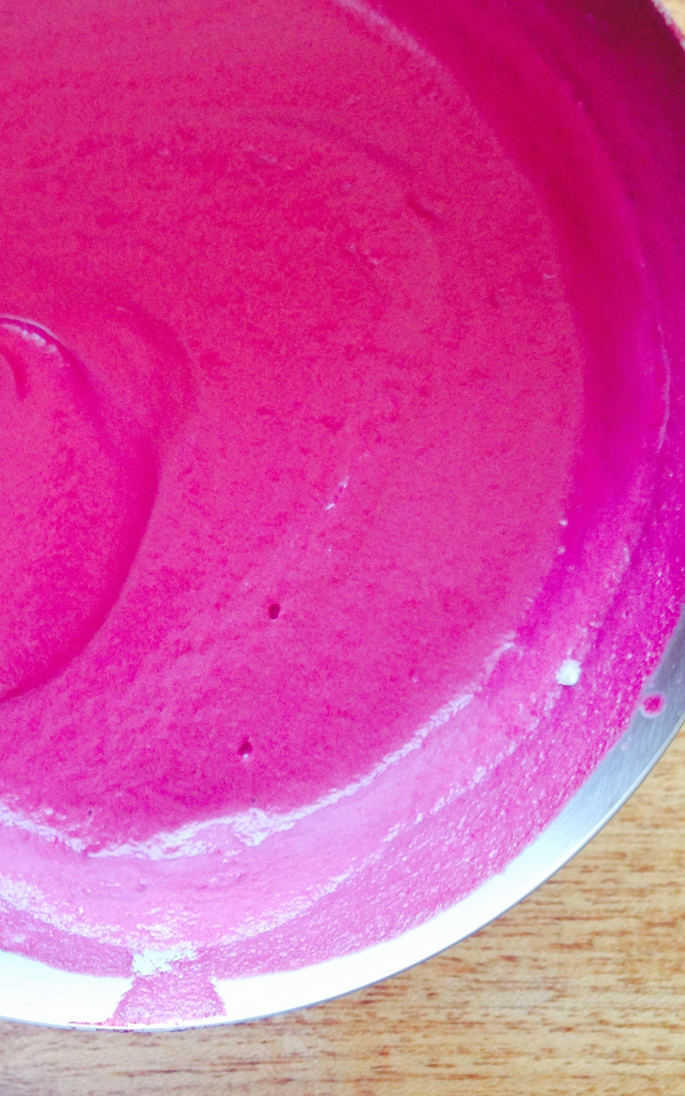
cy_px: 392
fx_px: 1673
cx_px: 118
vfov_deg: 36.0
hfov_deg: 22.8
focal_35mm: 56
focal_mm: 4.12
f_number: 2.4
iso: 64
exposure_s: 1/20
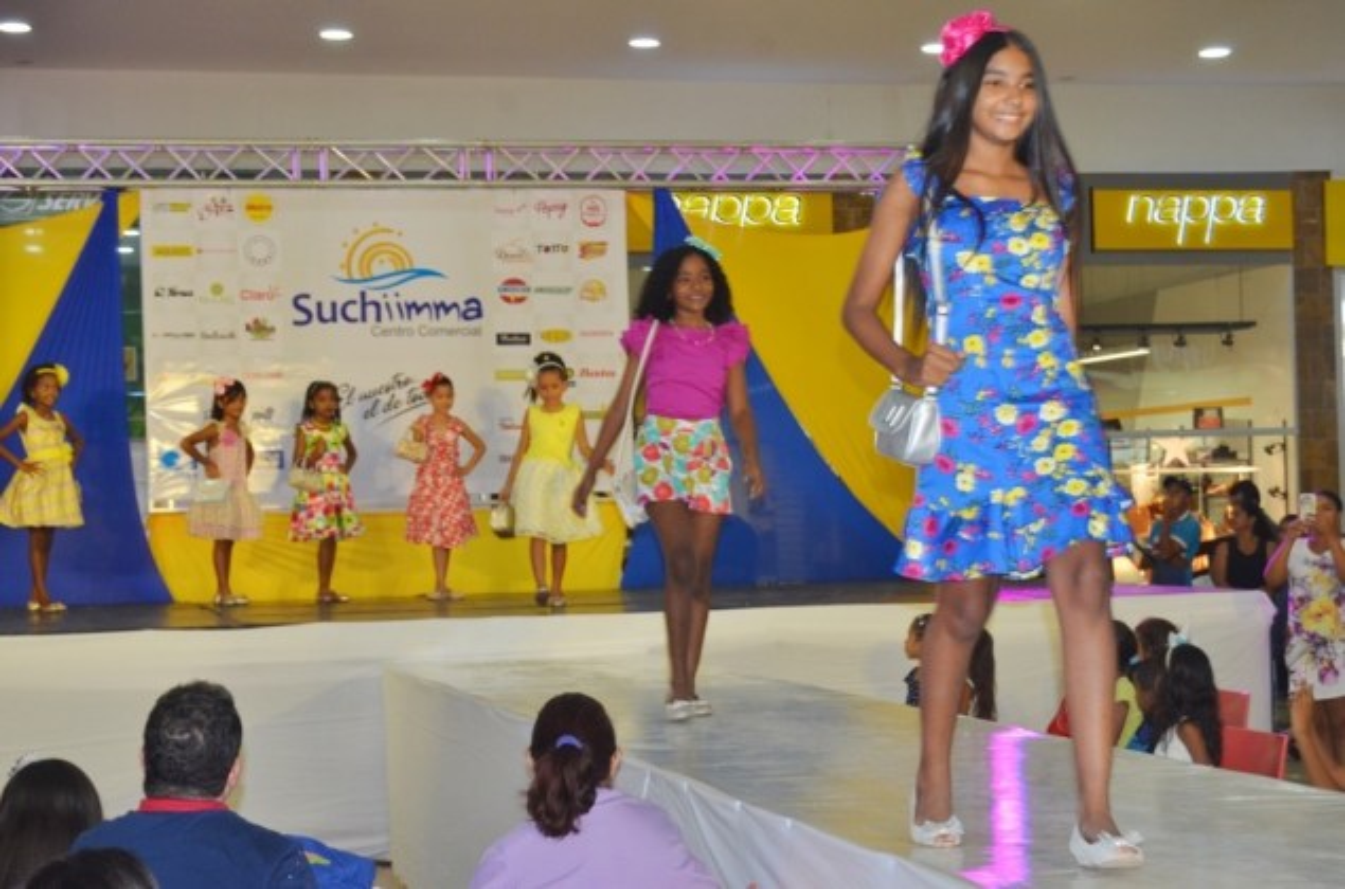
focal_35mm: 72
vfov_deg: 18.8
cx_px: 672
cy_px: 444
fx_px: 2683
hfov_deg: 28.1
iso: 800
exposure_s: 1/60
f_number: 5.3
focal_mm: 48
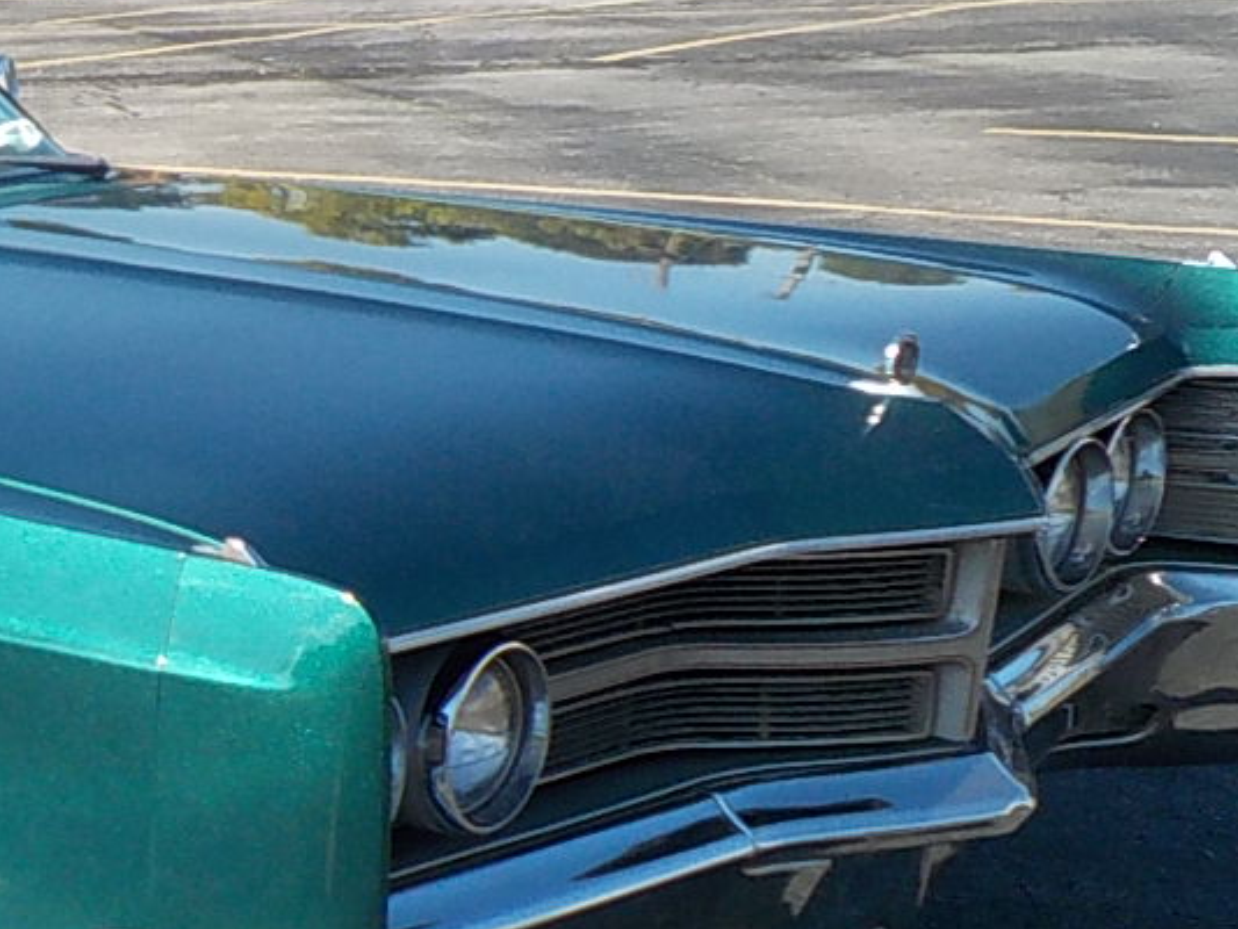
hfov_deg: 19.9
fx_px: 3219
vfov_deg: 16.4
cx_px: -381
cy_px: 525
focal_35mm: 90
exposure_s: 1/800
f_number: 3.3
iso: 125
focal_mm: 4.1
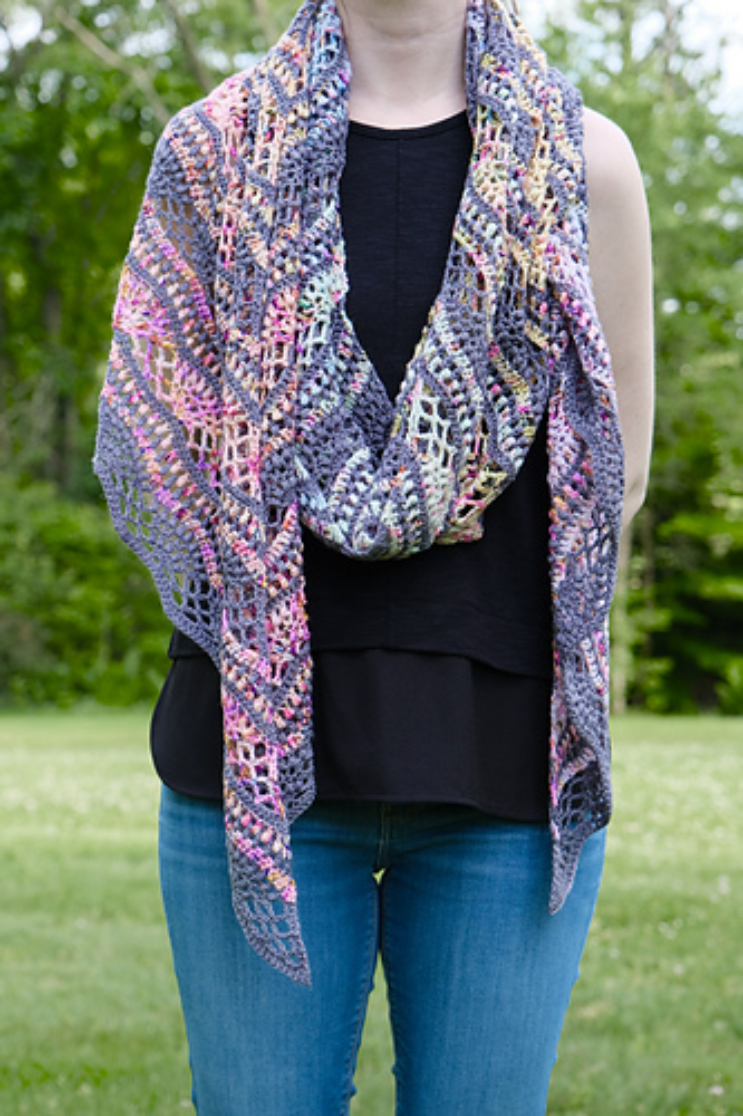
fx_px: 1983
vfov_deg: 31.4
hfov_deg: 21.2
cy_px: 558
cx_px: 372
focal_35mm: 64
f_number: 4.5
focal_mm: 42.9
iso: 320
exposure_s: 1/150
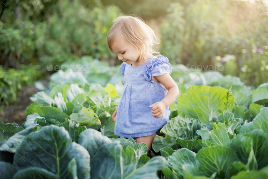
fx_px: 372
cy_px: 90
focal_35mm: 50
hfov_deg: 39.6
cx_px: 134
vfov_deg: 27.0
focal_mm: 50
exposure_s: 1/400
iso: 400
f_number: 2.2
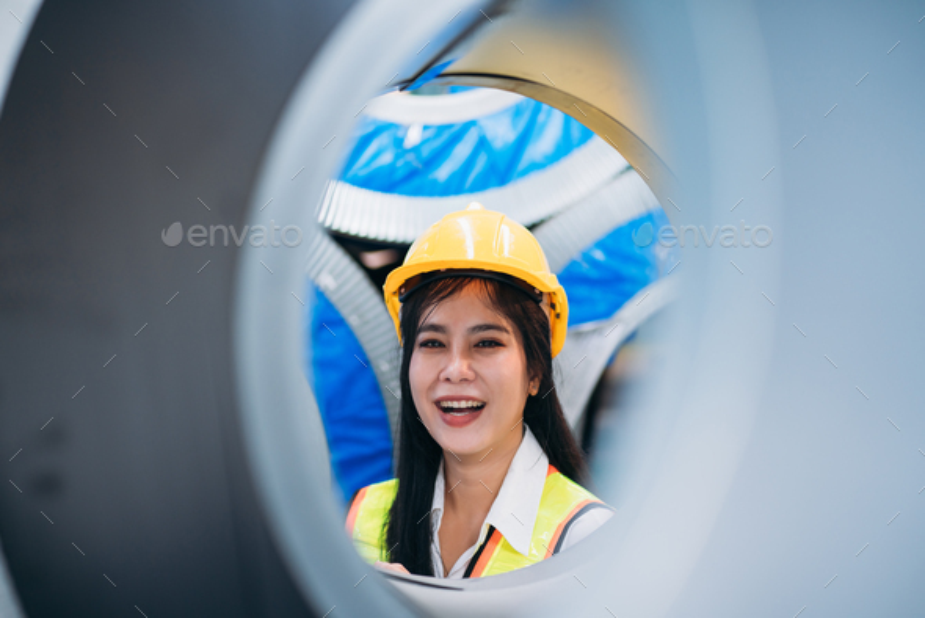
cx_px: 462
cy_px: 309
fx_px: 2185
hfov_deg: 23.9
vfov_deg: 16.1
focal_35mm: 85
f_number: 1.8
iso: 320
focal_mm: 85
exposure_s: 1/160
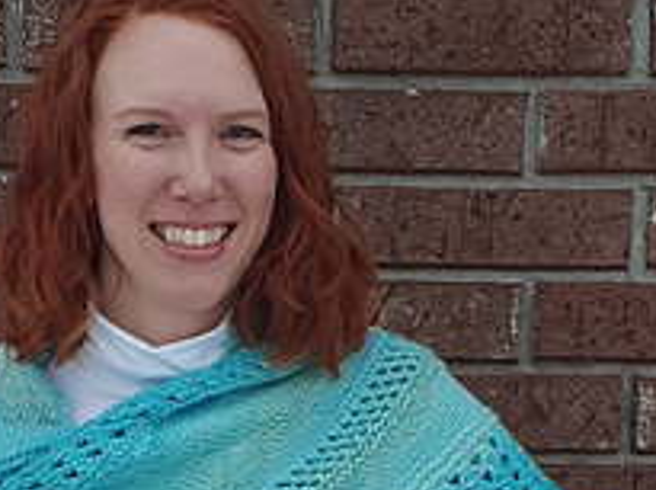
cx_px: 248
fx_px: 1249
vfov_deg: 20.7
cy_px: 589
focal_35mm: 66
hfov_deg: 29.3
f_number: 1.9
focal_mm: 3.6
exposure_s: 1/205
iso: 40
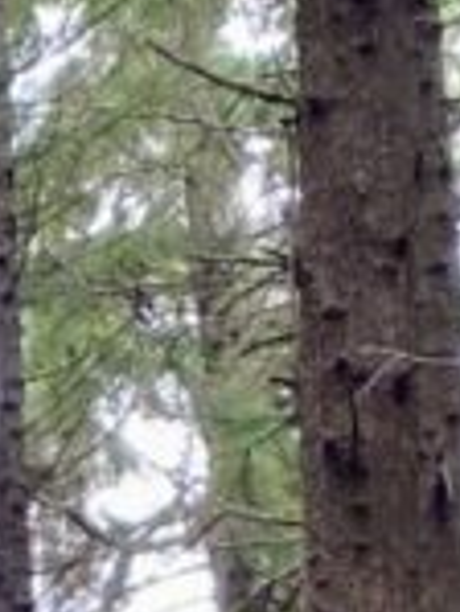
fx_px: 3167
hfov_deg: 8.0
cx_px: -439
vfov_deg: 9.7
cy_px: 1507
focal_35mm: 179
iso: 250
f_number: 1.8
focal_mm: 4.25
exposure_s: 1/60
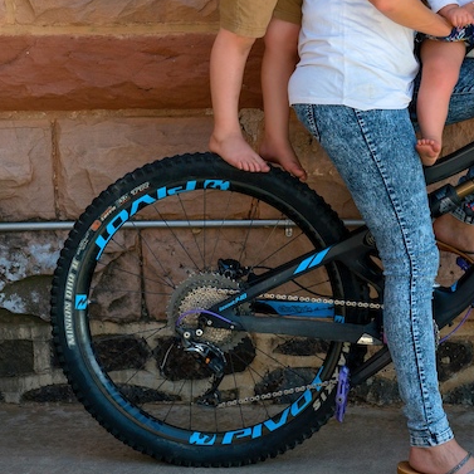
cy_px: 57
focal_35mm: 127
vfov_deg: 13.6
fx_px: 1967
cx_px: 518
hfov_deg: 13.5
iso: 400
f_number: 5
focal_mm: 55
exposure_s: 1/1000
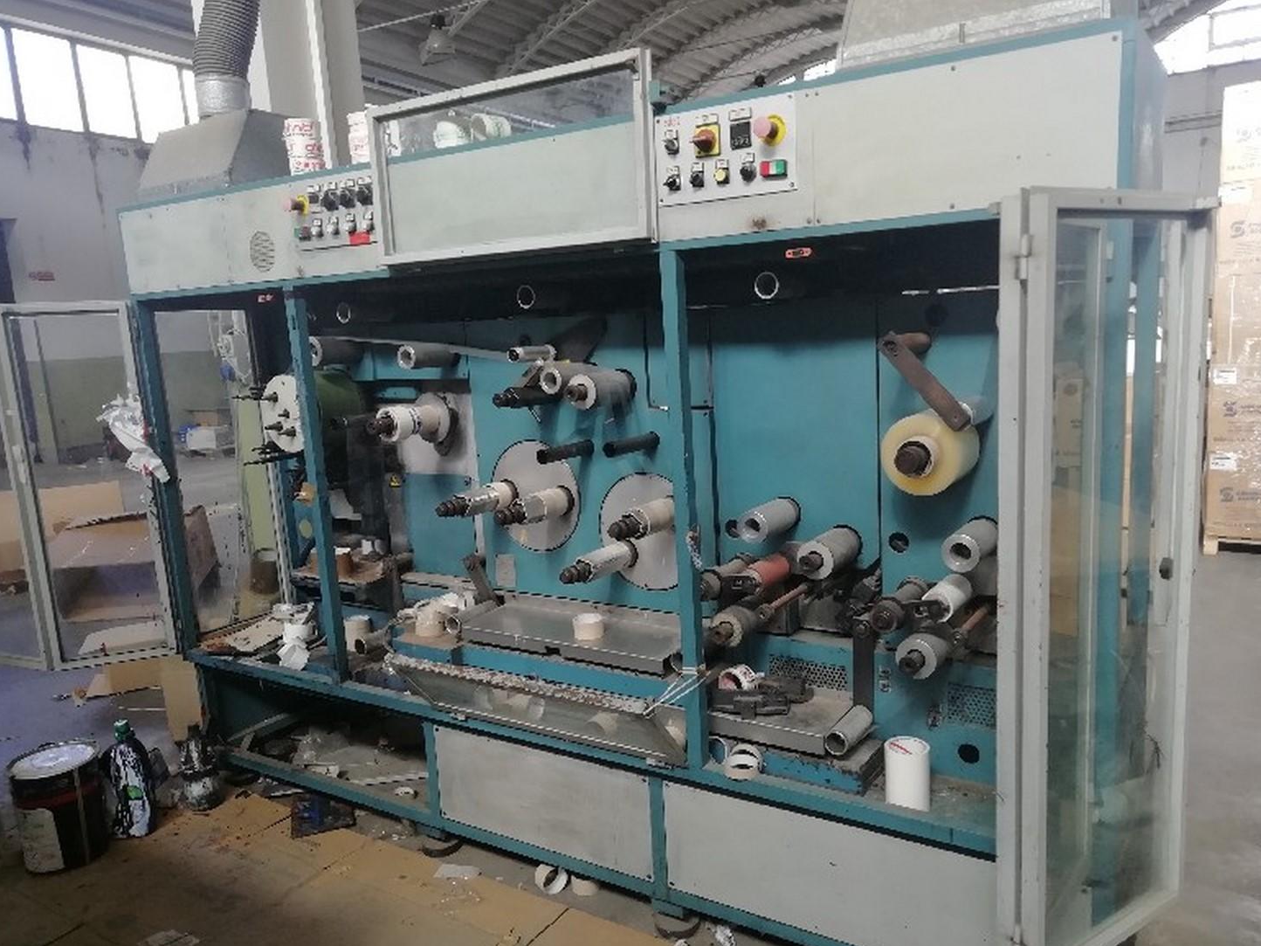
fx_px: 984
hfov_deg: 65.3
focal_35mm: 27
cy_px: 490
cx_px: 651
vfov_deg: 51.3
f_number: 2.2
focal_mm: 3.21
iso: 64
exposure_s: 1/33.3
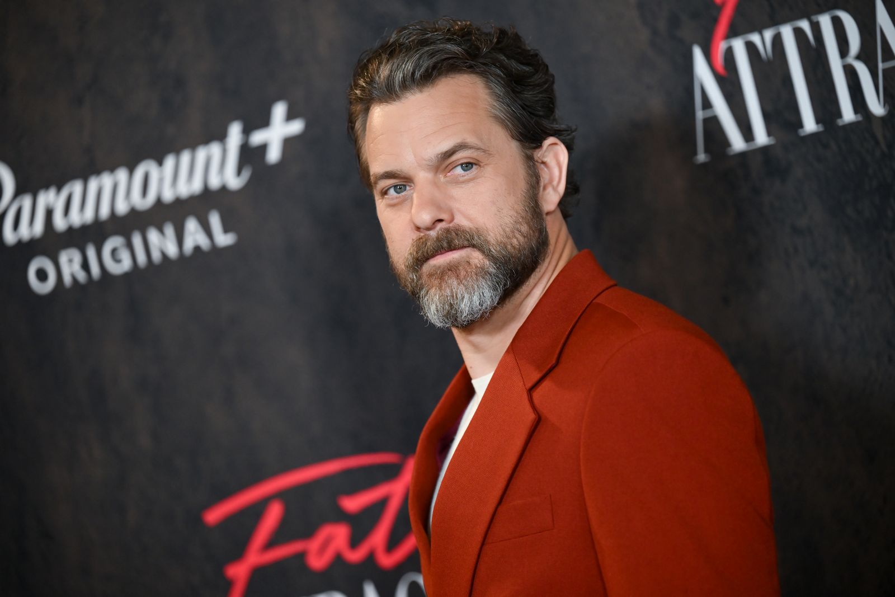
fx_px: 3356
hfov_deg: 15.2
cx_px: 448
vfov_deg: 10.2
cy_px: 298
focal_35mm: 135
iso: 1000
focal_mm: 135
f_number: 2.8
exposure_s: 1/200
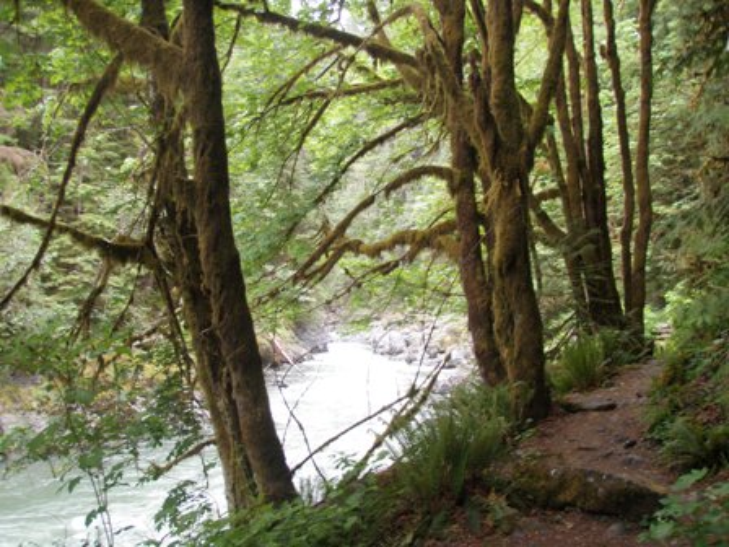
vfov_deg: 37.7
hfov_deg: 49.0
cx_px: 364
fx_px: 800
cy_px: 274
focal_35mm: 38
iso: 125
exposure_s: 1/30
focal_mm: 6.7
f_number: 3.5
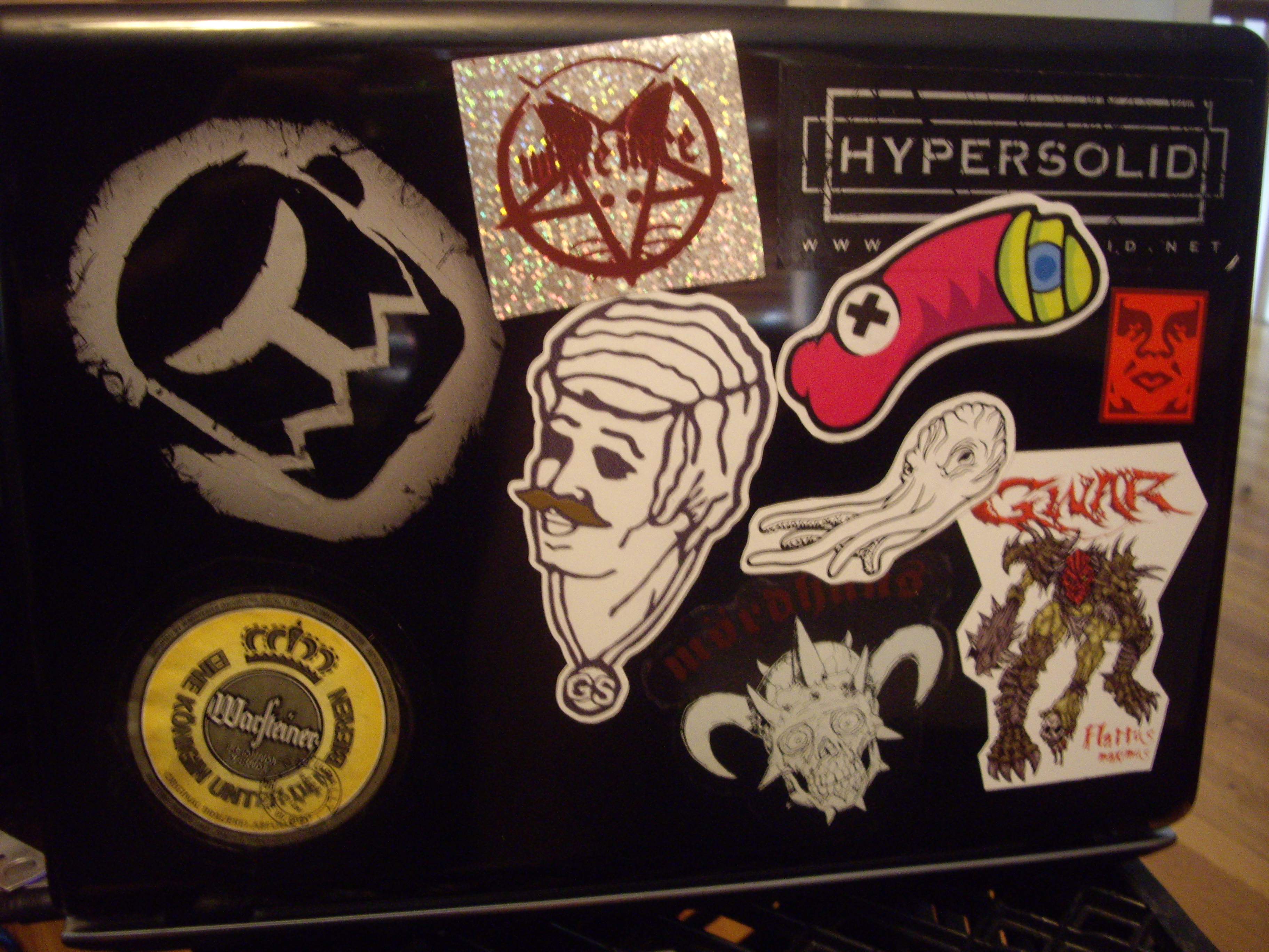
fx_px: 1393
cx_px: 634
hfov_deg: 49.0
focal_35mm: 38
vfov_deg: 37.7
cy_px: 476
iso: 400
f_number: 2.8
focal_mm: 7.9
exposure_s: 1/5
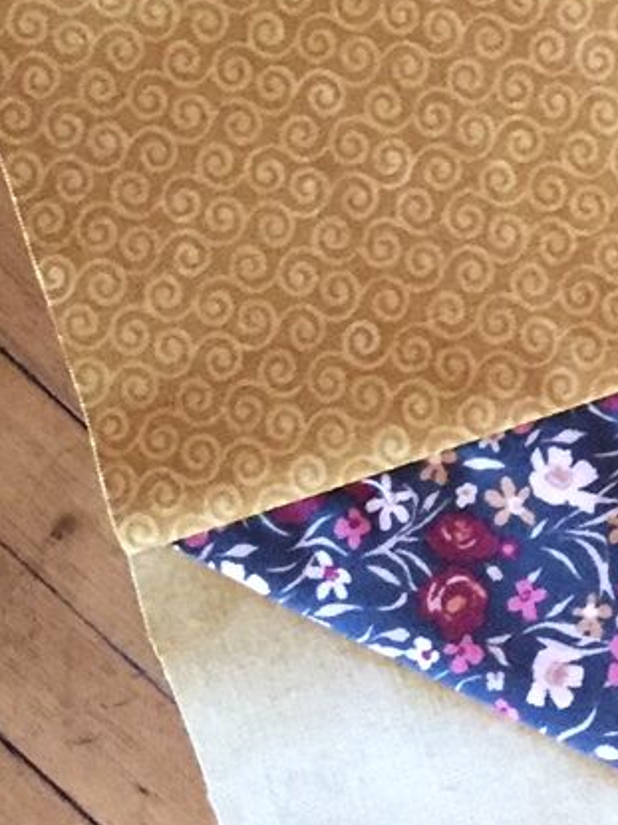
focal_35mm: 114
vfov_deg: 16.5
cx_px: 1117
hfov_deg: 11.9
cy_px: -187
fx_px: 2715
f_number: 2.2
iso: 320
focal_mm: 4.15
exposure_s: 1/15
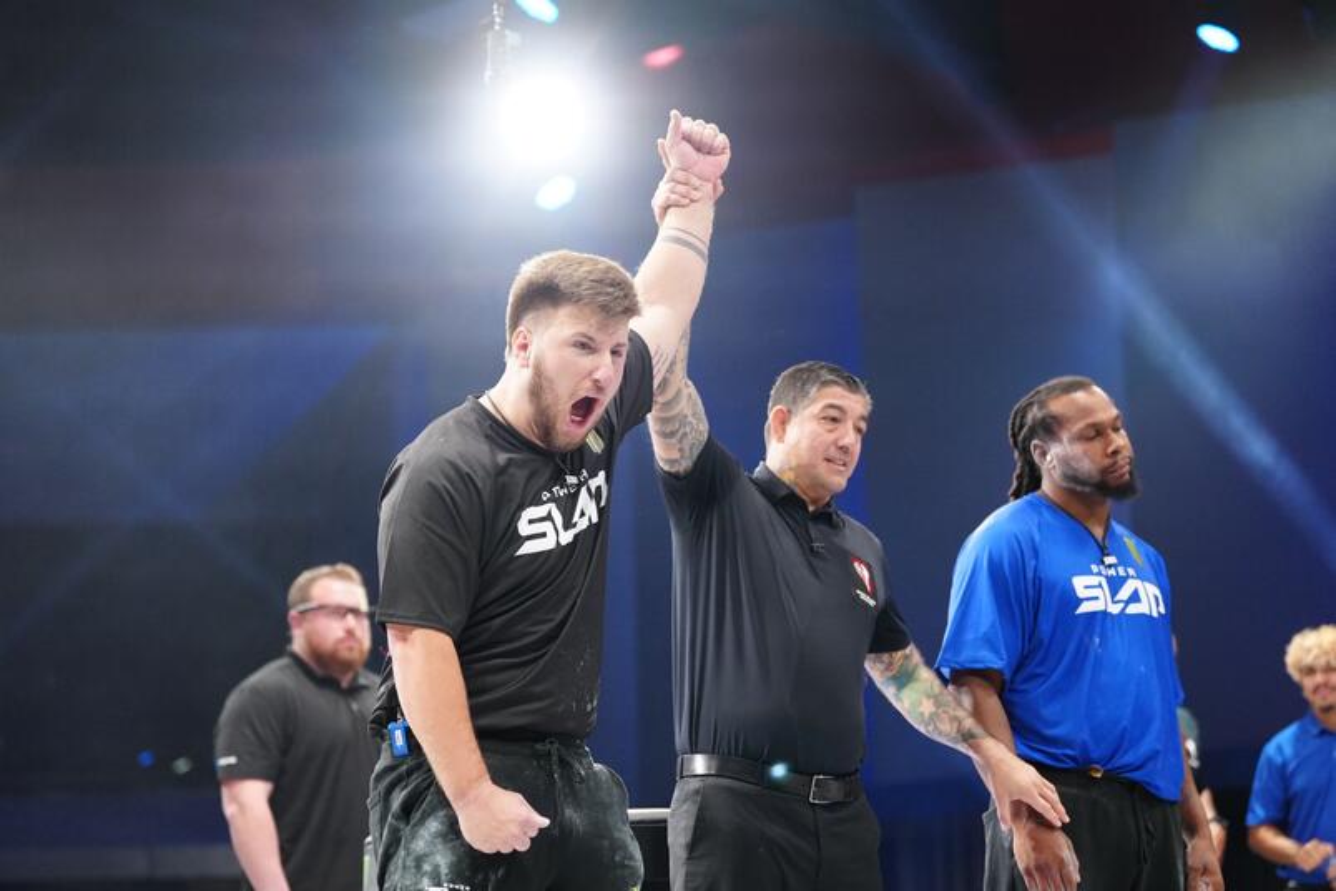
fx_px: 3266
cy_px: 446
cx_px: 668
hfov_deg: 23.1
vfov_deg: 15.5
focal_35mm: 88
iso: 2000
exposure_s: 1/500
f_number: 2.8
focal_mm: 88
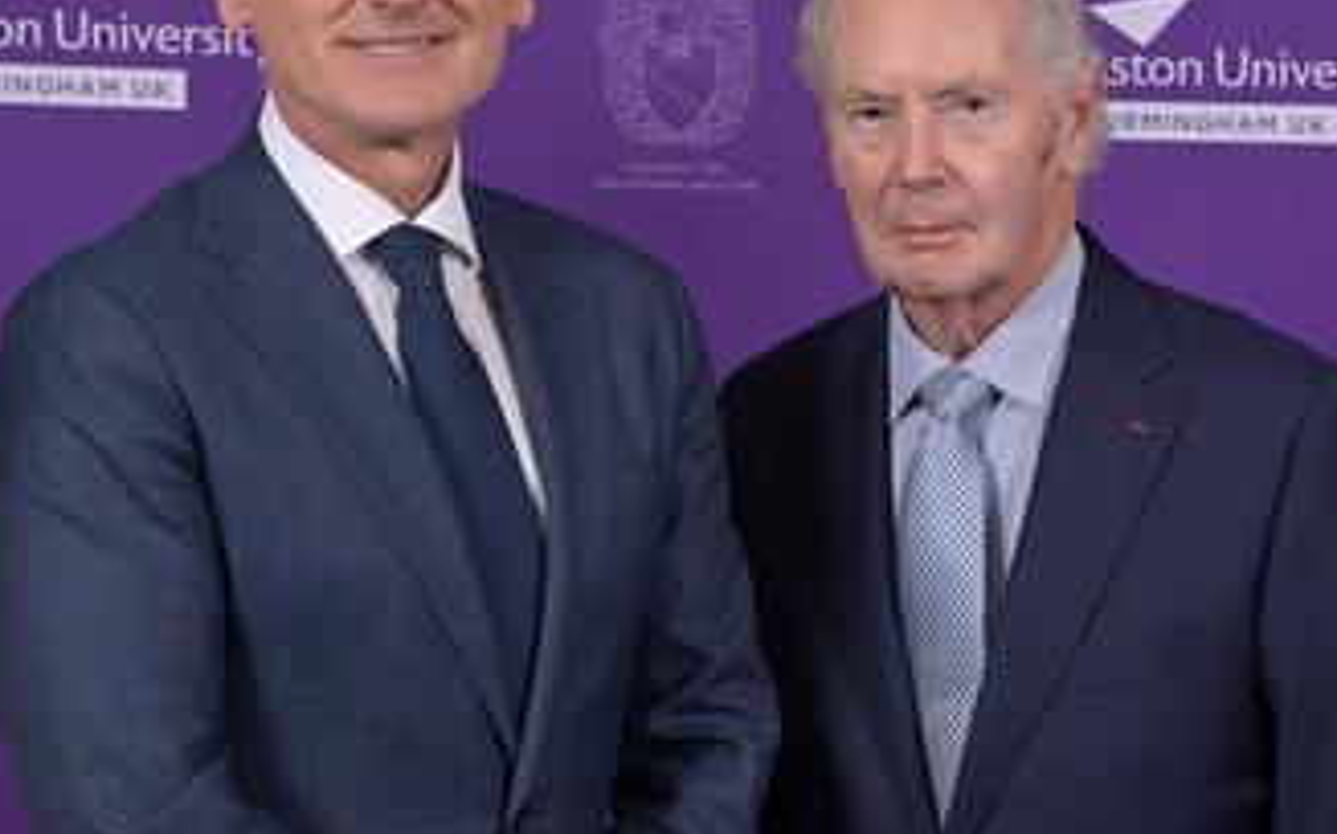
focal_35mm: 120
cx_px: 1067
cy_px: 552
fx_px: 4370
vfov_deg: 10.9
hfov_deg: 17.3
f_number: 10
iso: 250
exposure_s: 1/160
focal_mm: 55
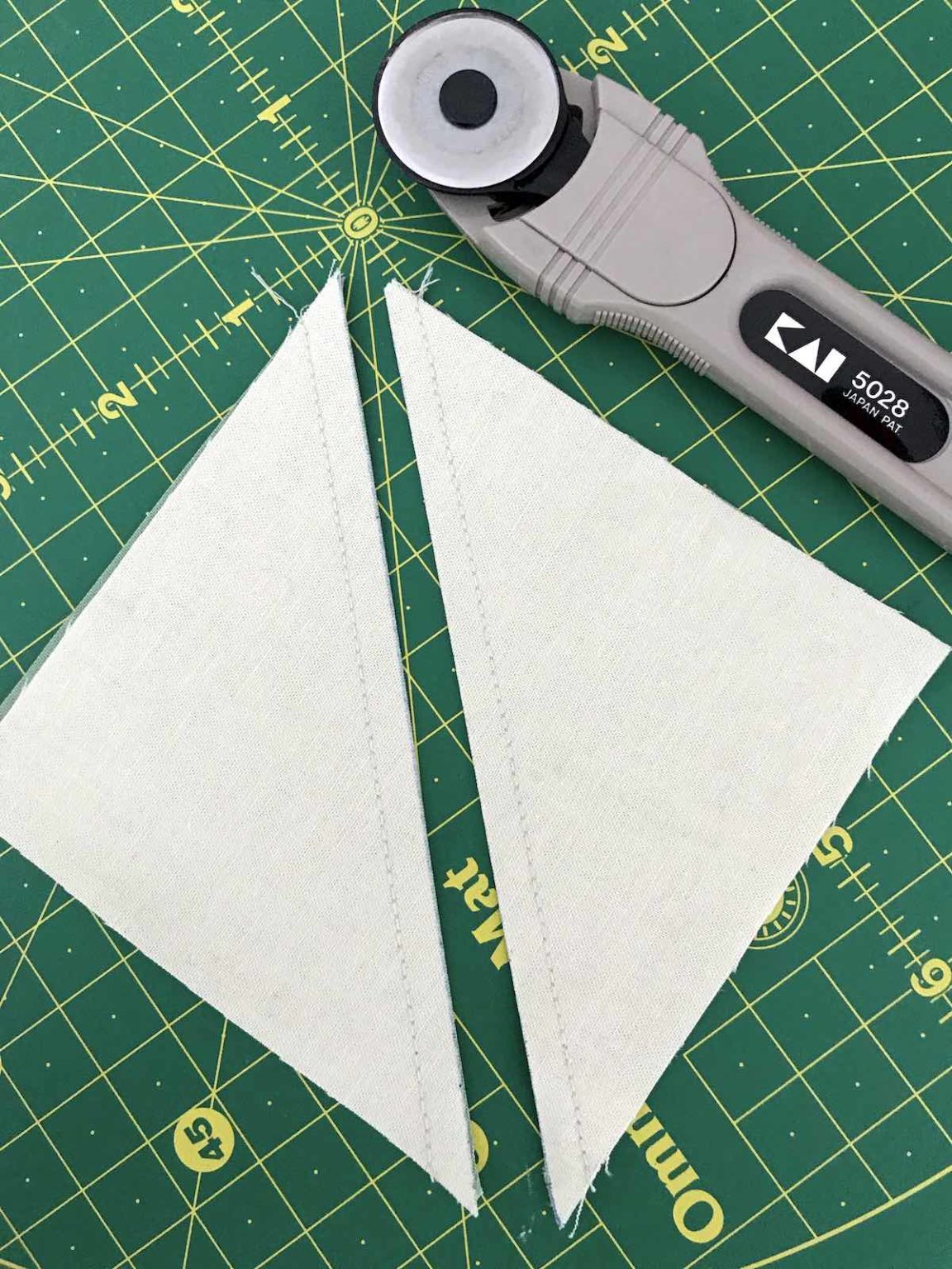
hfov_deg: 49.7
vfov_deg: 63.4
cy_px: 634
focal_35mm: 28
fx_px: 1027
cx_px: 476
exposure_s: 1/15
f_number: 1.8
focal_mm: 3.99
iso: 80
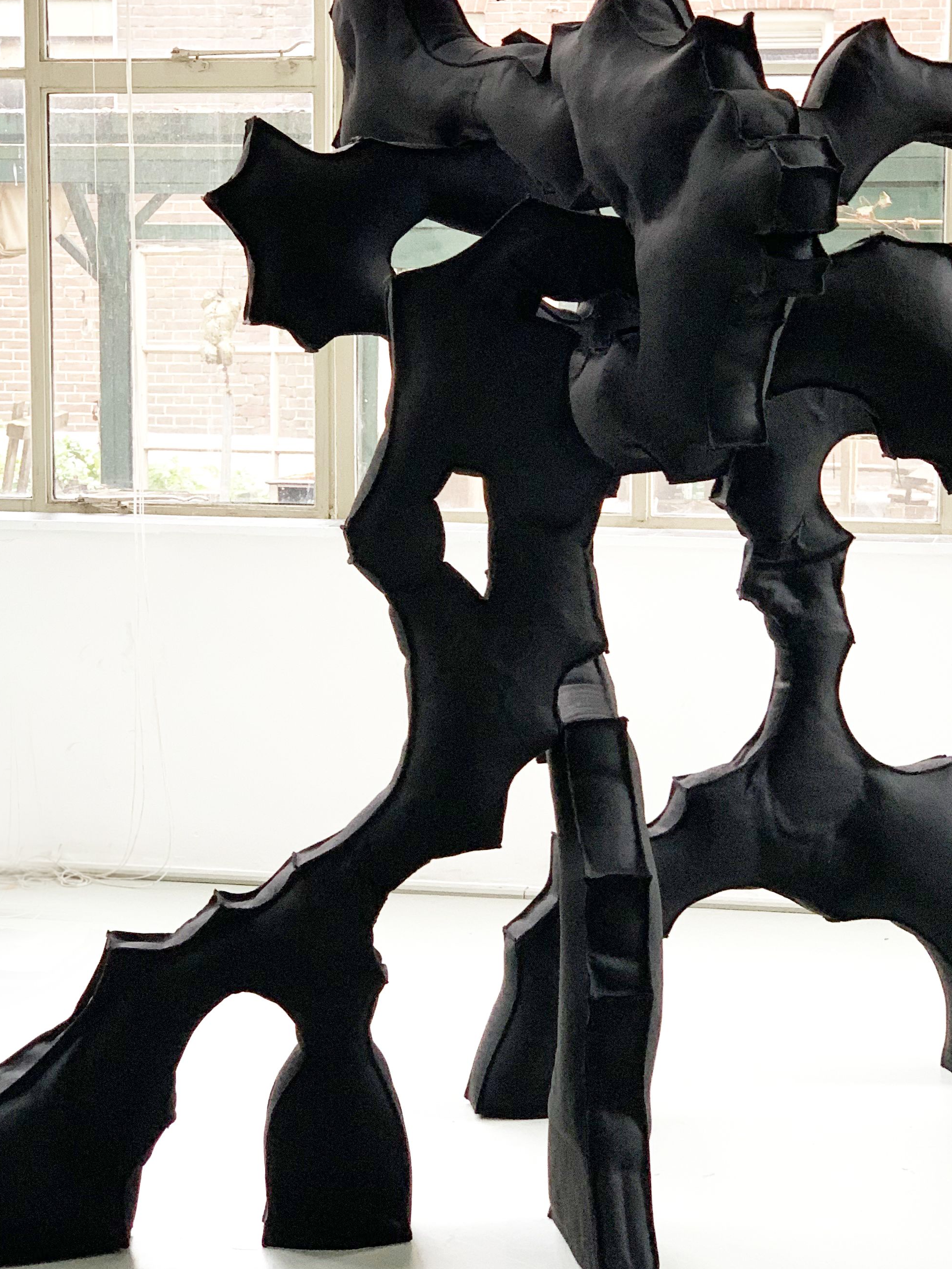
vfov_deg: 24.4
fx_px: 2933
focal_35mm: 80
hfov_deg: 18.4
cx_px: 494
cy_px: 505
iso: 100
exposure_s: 1/122
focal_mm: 6
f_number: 2.4
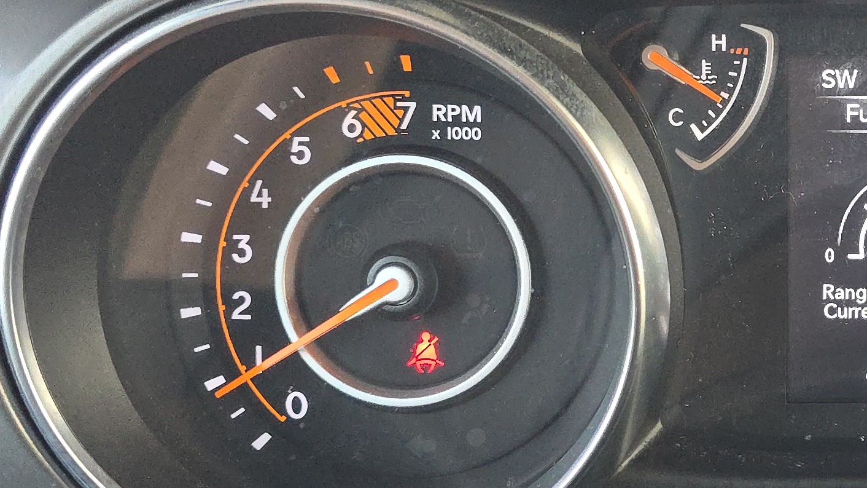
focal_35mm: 71
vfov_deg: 17.0
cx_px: 901
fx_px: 1632
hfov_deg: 27.7
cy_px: 207
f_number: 1.7
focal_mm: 6.3
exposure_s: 1/180
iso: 250
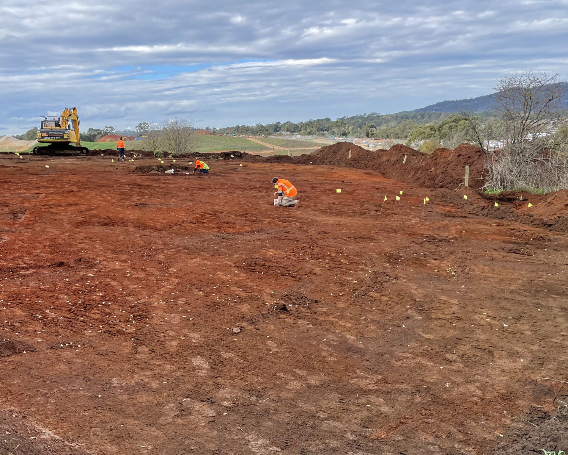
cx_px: 238
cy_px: 244
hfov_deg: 52.6
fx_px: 572
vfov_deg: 43.3
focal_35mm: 34
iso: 32
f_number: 1.6
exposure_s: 1/1511
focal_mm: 4.2
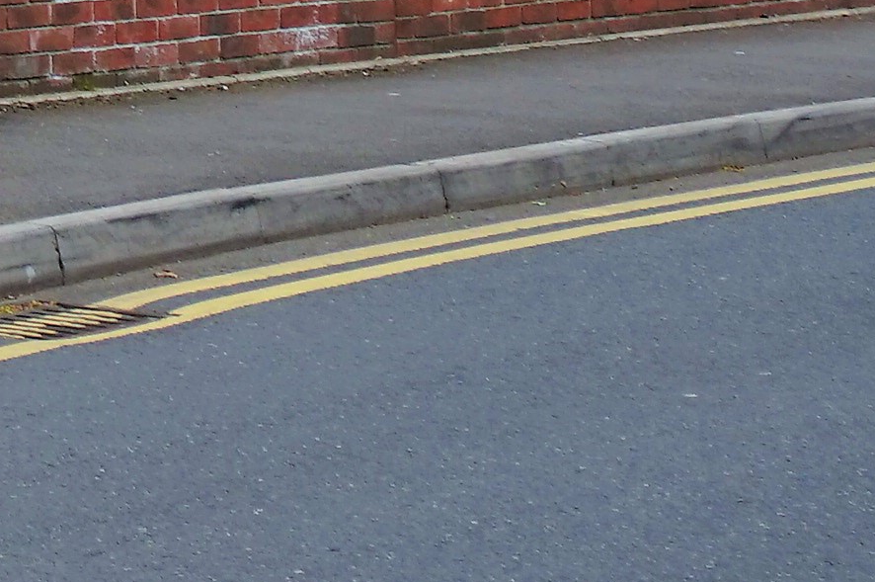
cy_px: -1104
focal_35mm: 194
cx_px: -1272
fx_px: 4713
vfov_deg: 6.5
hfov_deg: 9.4
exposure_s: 1/250
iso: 100
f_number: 6.3
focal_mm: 21
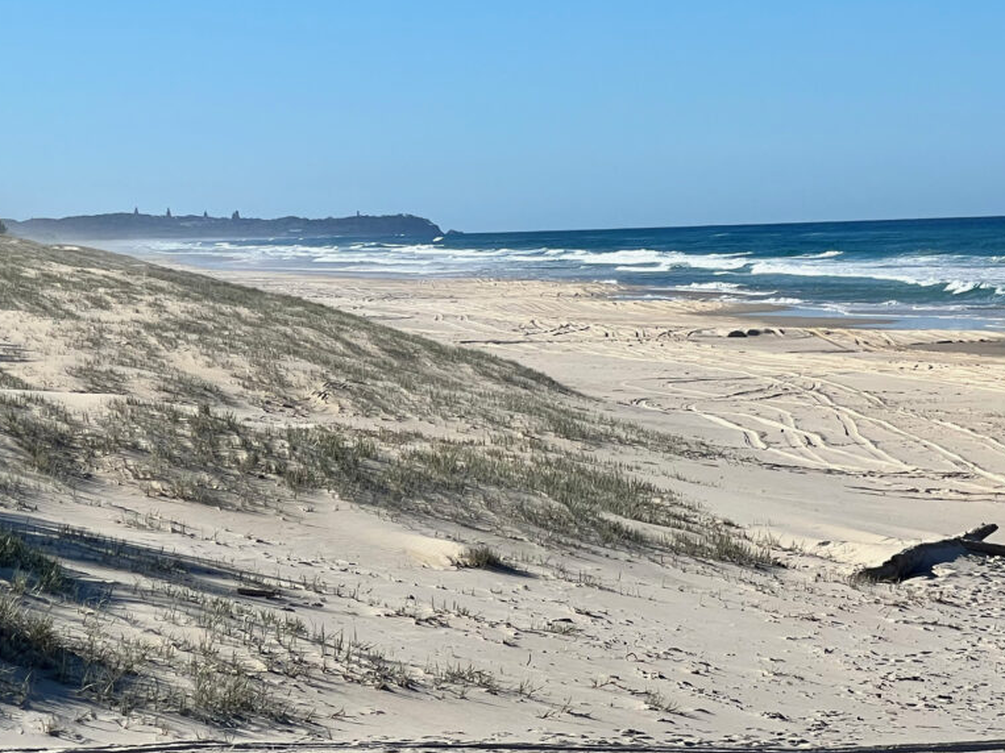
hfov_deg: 12.7
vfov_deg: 9.5
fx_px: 4499
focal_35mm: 155
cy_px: 18
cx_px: 549
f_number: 2.8
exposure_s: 1/1325
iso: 32
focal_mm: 9
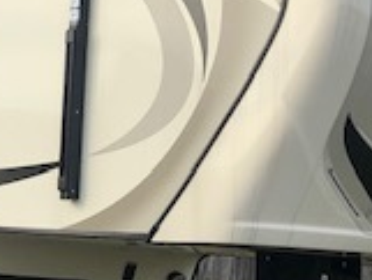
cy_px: 171
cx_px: -146
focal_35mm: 111
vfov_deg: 13.3
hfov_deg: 16.5
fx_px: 1194
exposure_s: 1/1372
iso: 20
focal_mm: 3.99
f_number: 1.8
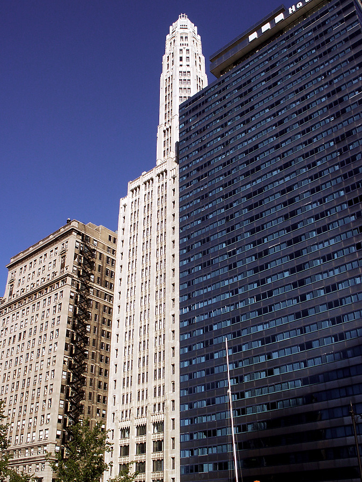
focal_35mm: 35
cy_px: 241
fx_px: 488
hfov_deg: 40.7
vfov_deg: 52.6
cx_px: 181
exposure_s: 1/350
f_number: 6.7
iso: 64
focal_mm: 7.18
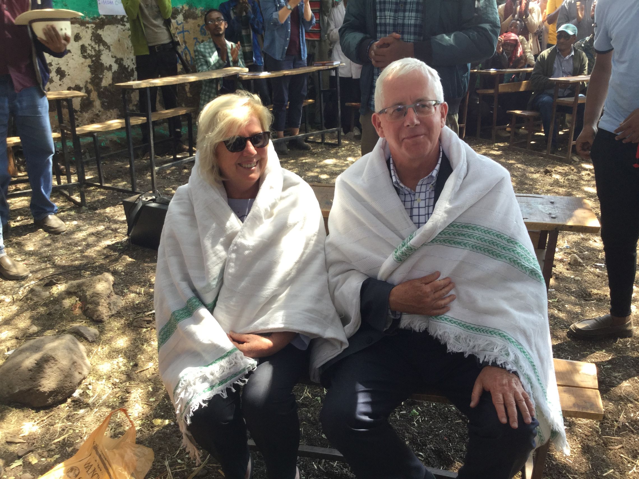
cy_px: 240
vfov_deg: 45.4
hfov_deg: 58.4
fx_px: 572
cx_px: 320
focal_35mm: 31
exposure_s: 1/30
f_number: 2.4
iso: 25
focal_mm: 3.3
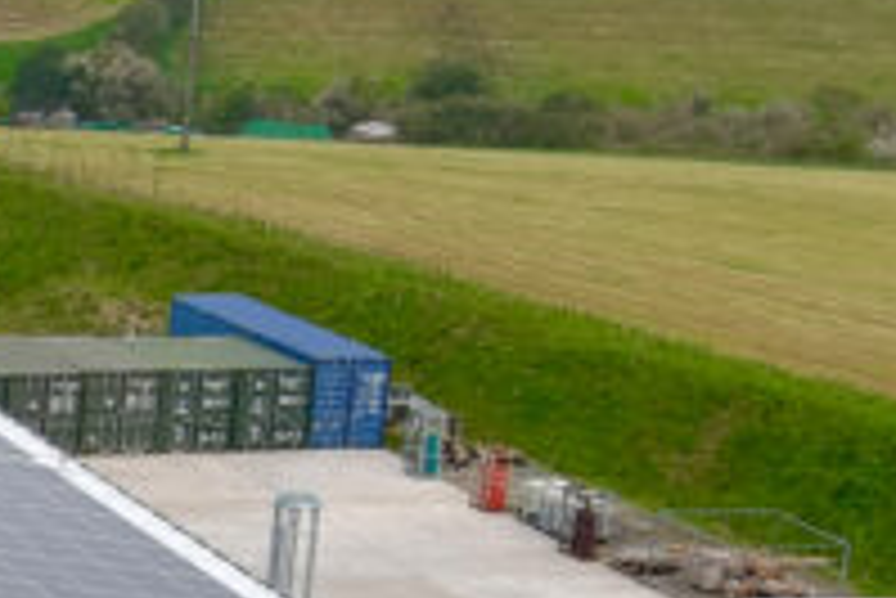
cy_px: 857
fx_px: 3711
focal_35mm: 149
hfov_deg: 12.8
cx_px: -603
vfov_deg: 9.0
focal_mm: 10.57
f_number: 2.8
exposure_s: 1/400
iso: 100
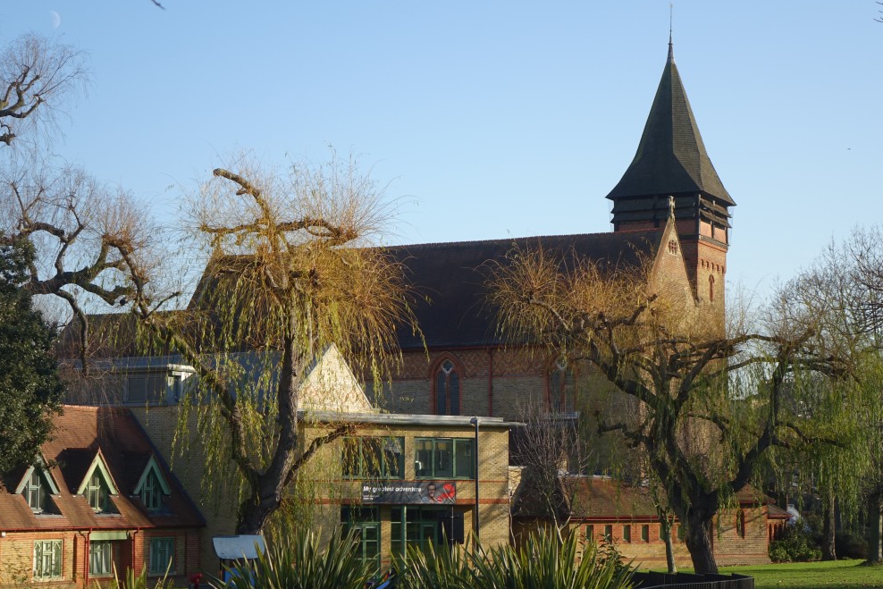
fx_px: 1987
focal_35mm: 81
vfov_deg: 16.9
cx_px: 439
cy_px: 292
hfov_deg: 25.1
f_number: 4
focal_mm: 29.37
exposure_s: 1/500
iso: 125
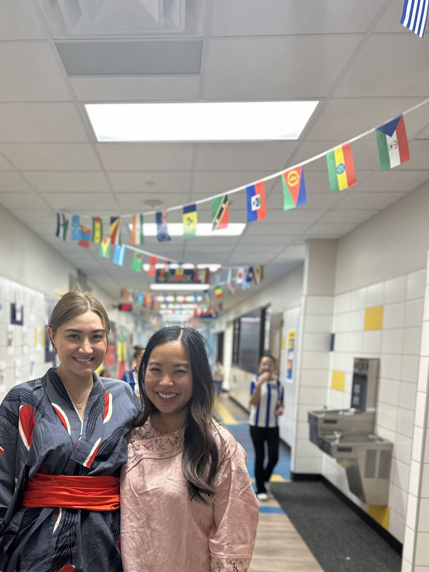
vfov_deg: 49.7
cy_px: 416
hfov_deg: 39.0
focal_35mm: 36
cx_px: 129
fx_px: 595
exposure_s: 1/100
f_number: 1.78
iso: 200
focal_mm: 6.86
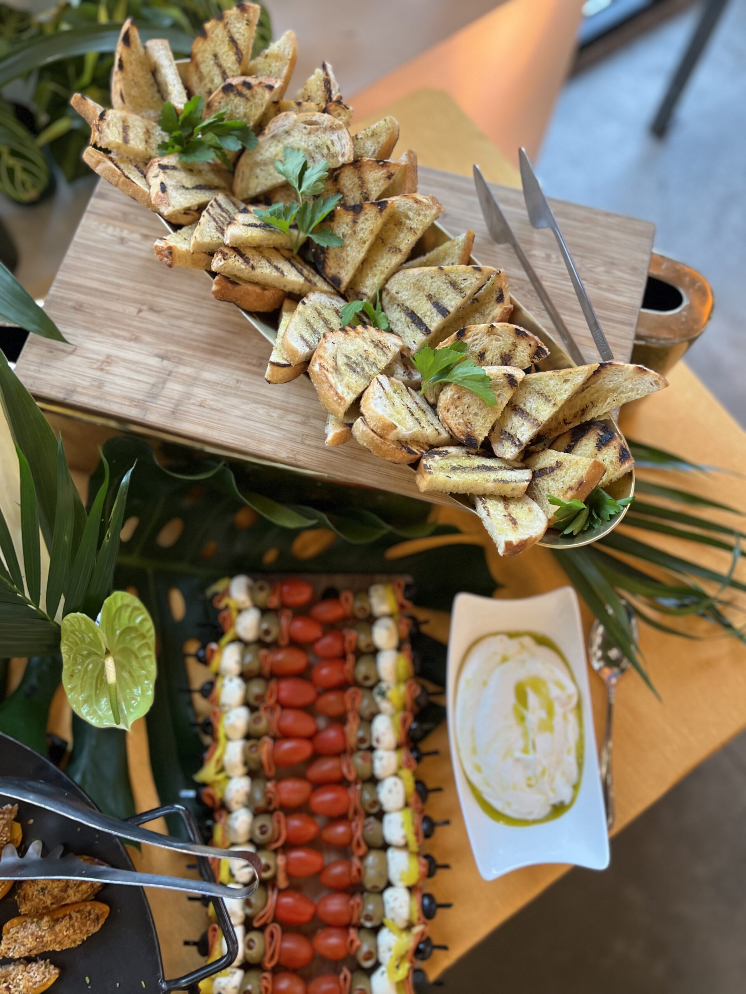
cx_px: 373
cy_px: 497
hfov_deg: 53.1
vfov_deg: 67.3
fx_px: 747
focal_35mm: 26
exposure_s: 1/60
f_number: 1.5
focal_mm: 5.7
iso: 200
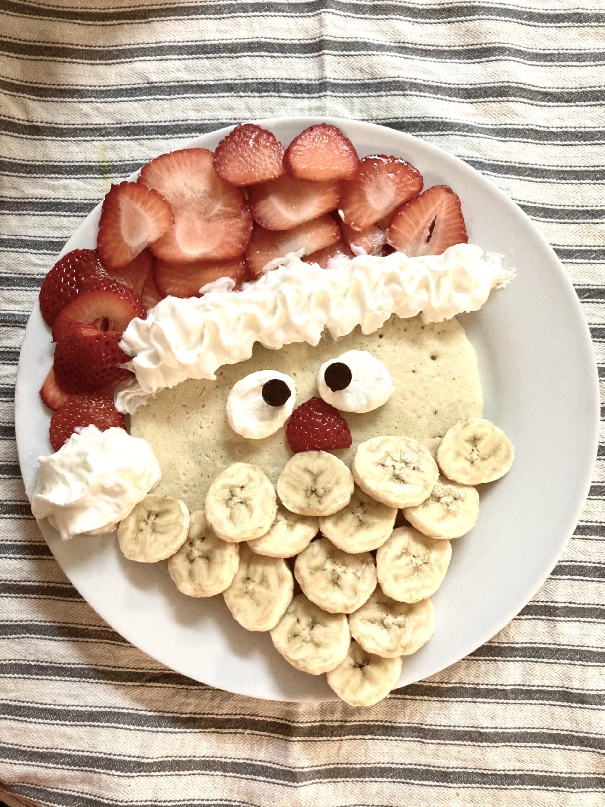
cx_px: 302
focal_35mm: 28
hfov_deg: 49.7
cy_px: 404
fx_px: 652
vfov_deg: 63.4
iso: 250
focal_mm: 3.99
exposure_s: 1/40
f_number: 1.8
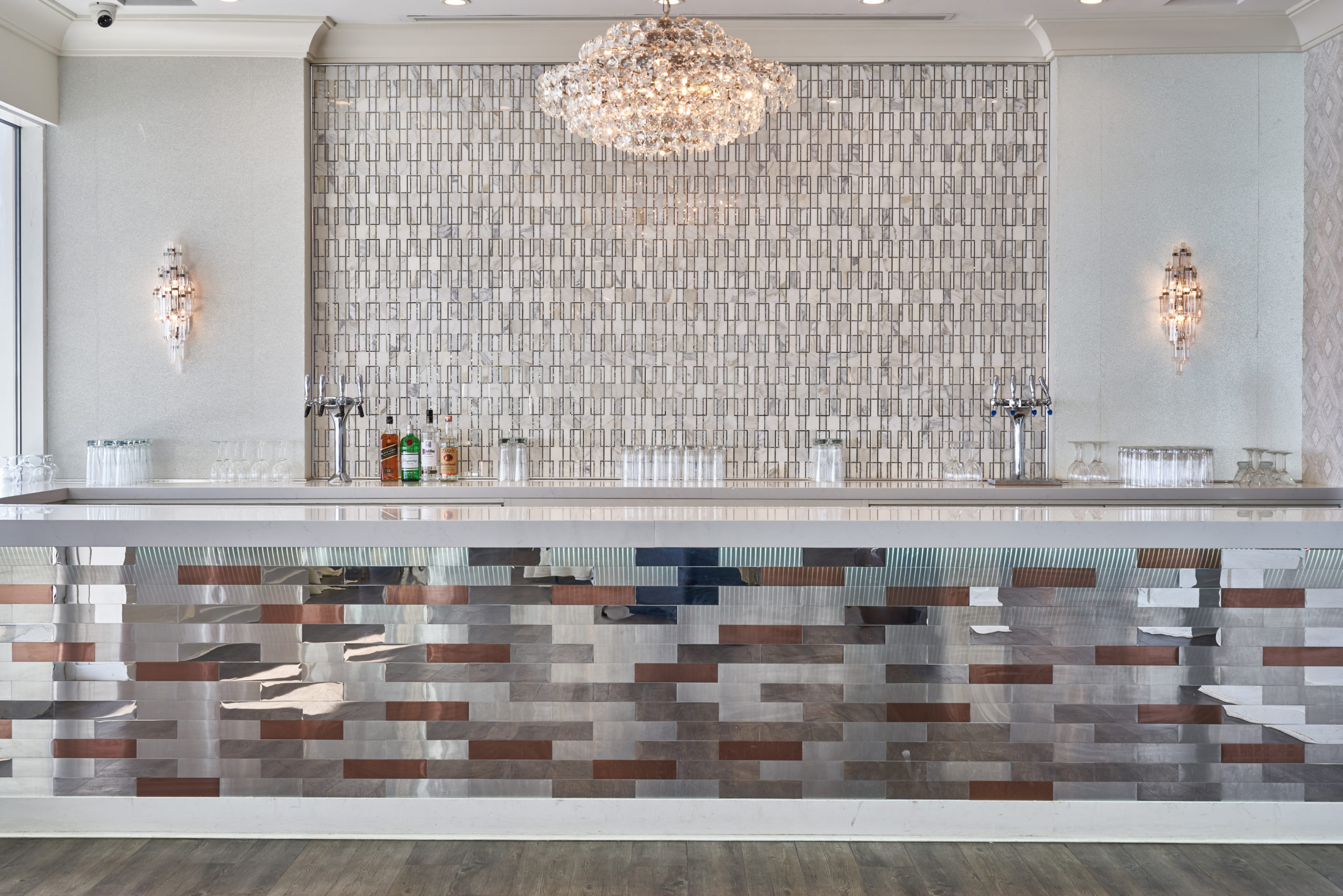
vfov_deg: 32.6
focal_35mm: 41
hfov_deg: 47.4
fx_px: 1530
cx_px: 672
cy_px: 448
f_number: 16
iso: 100
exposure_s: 1/1.43
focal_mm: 41
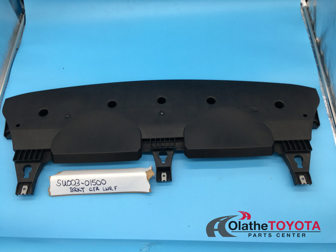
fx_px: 281
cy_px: 126
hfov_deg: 61.7
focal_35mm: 29
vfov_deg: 48.2
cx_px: 168
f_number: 2.2
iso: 32
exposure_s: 1/60
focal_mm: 4.15
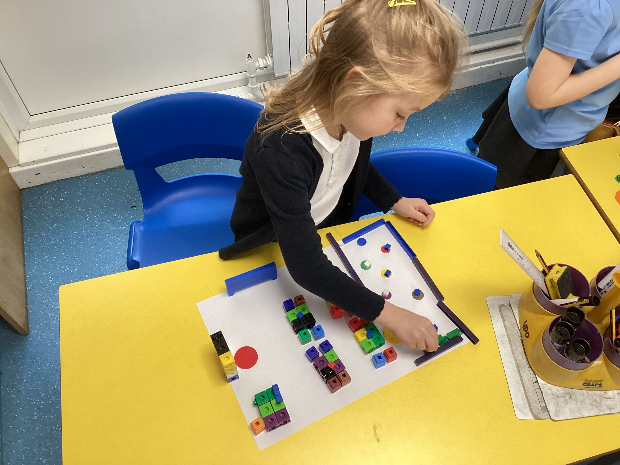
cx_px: 310
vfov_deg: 45.4
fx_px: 555
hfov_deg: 58.4
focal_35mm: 31
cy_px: 232
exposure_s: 1/60
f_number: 2.4
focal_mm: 3.3
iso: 125
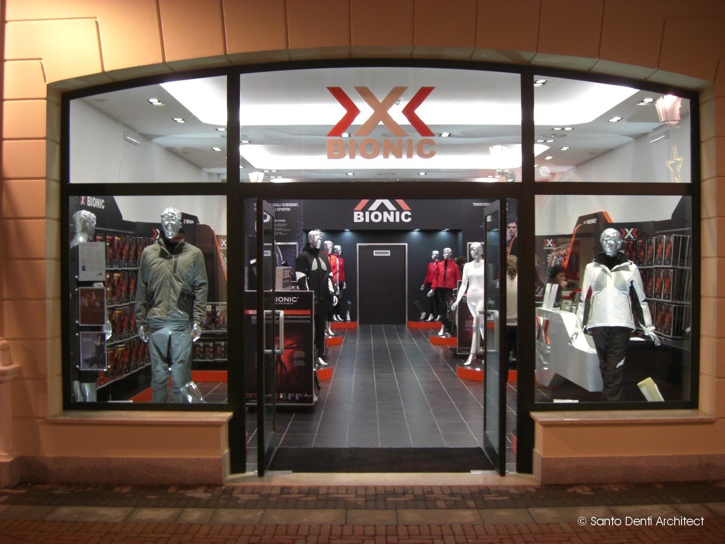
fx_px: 796
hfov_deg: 49.0
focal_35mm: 38
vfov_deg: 37.7
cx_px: 362
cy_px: 272
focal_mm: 7.9
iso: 200
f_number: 2.8
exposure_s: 1/20
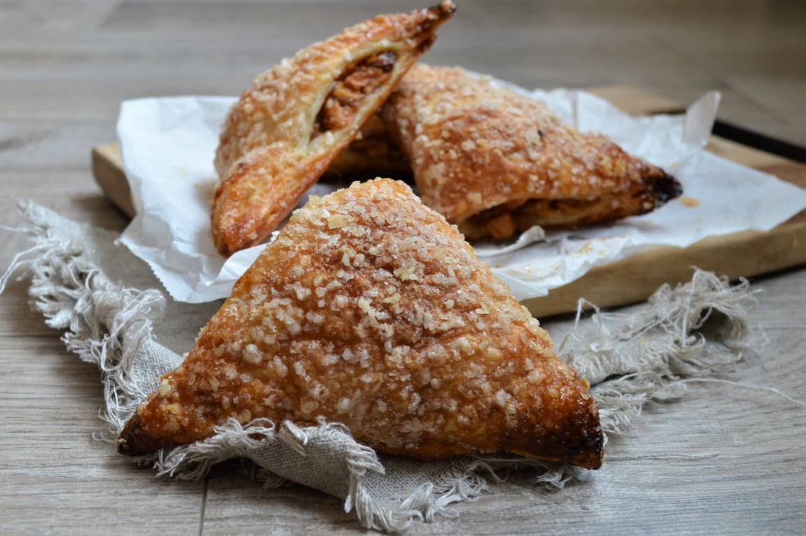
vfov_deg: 29.8
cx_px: 403
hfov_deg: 43.6
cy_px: 268
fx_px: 1007
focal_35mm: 45
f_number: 6.3
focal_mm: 30
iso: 100
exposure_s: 1/4
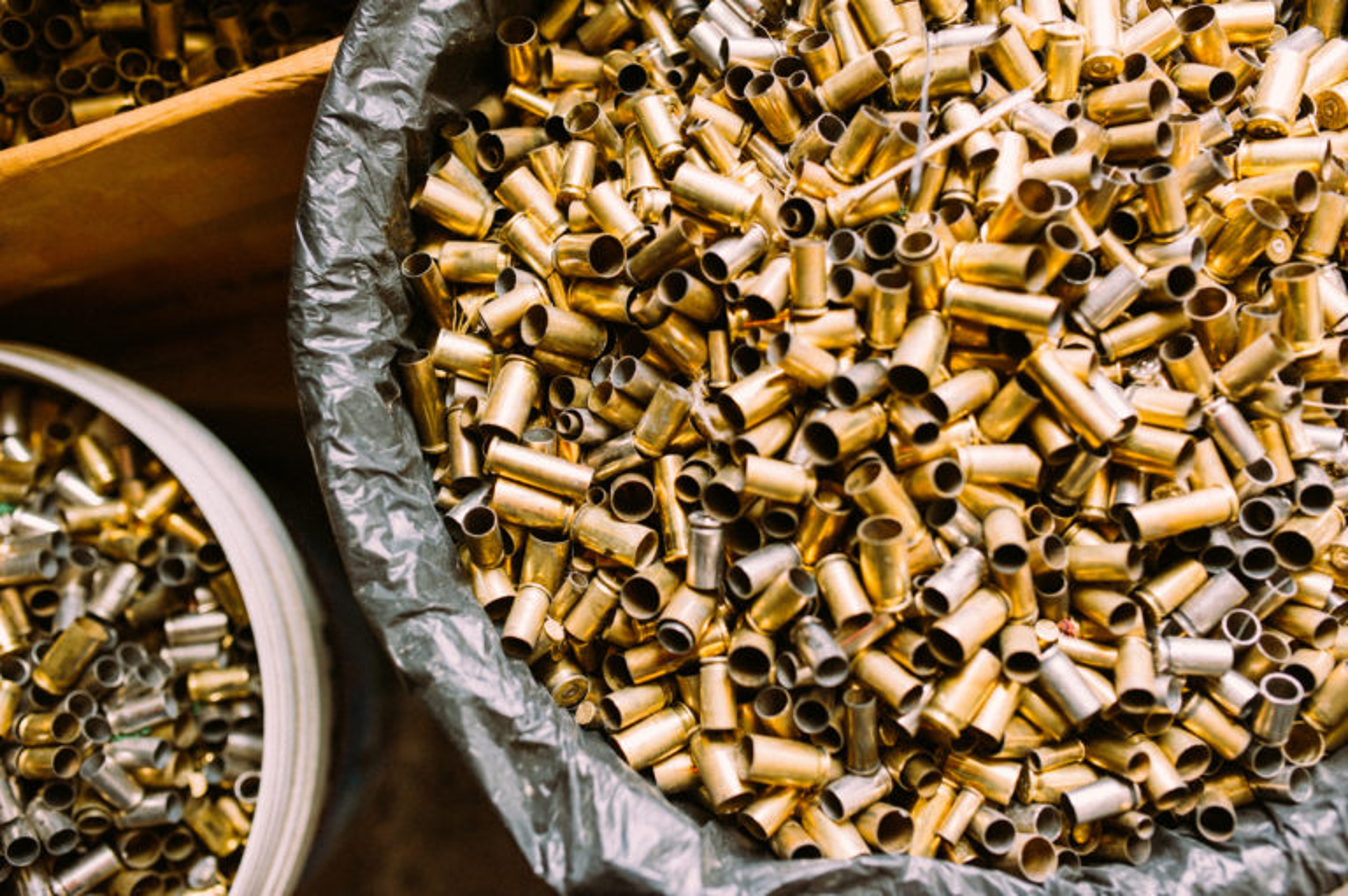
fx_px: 1310
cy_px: 448
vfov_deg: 37.8
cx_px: 674
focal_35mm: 35
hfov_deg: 54.5
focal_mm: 35
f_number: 2.8
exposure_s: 1/200
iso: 1000
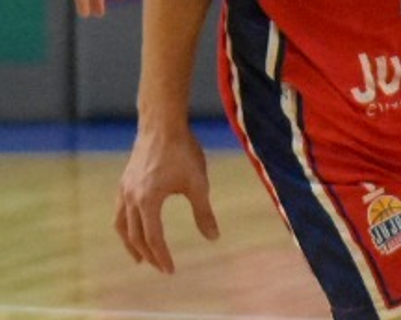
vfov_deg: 1.6
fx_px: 11278
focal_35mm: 952
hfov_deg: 2.0
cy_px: -74
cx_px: 195
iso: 6400
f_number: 5
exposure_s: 1/1250
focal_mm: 90
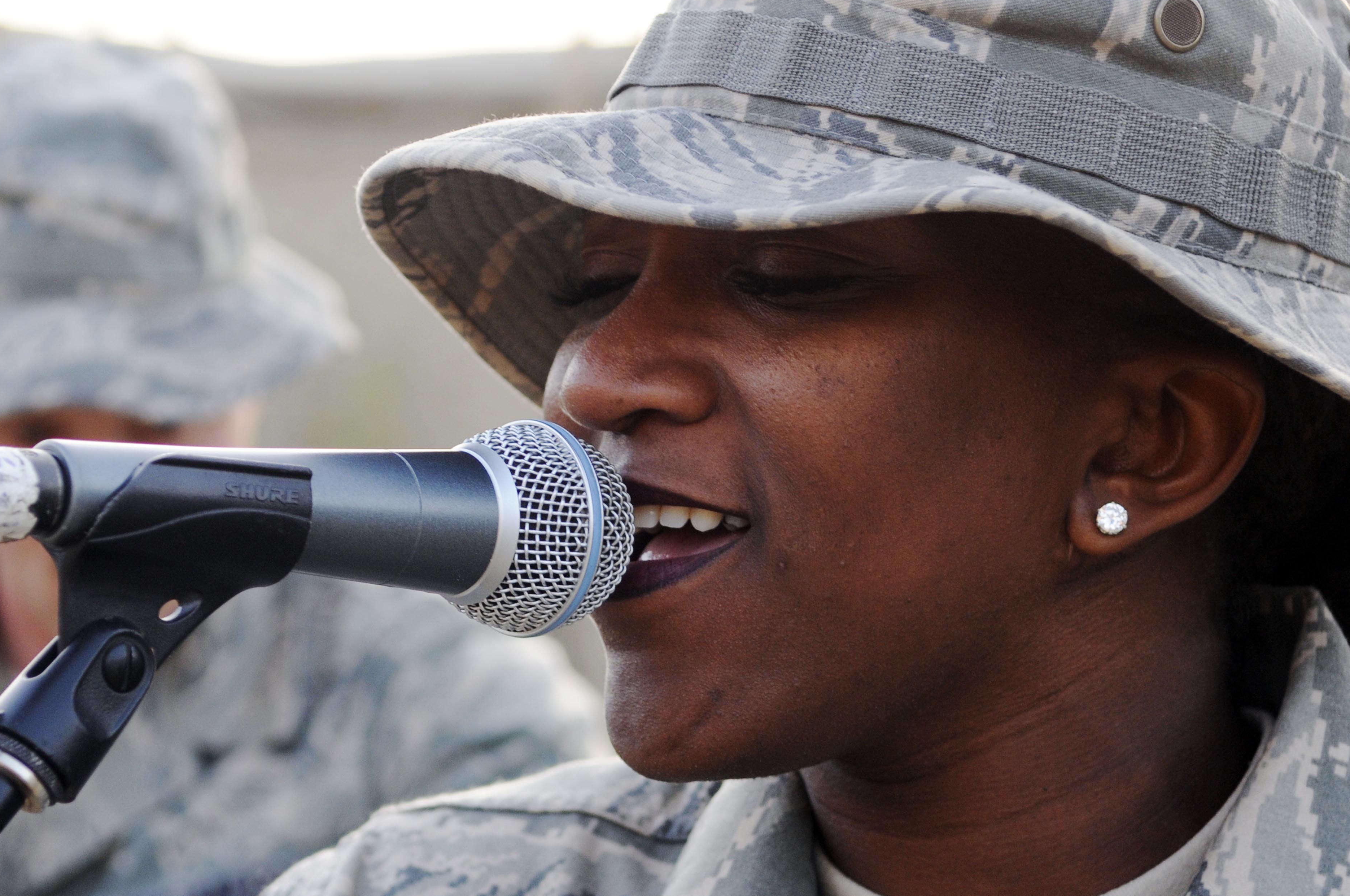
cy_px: 416
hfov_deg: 21.6
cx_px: 613
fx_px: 3542
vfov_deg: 14.4
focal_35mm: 95
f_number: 4.5
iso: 320
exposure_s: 1/100
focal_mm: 55
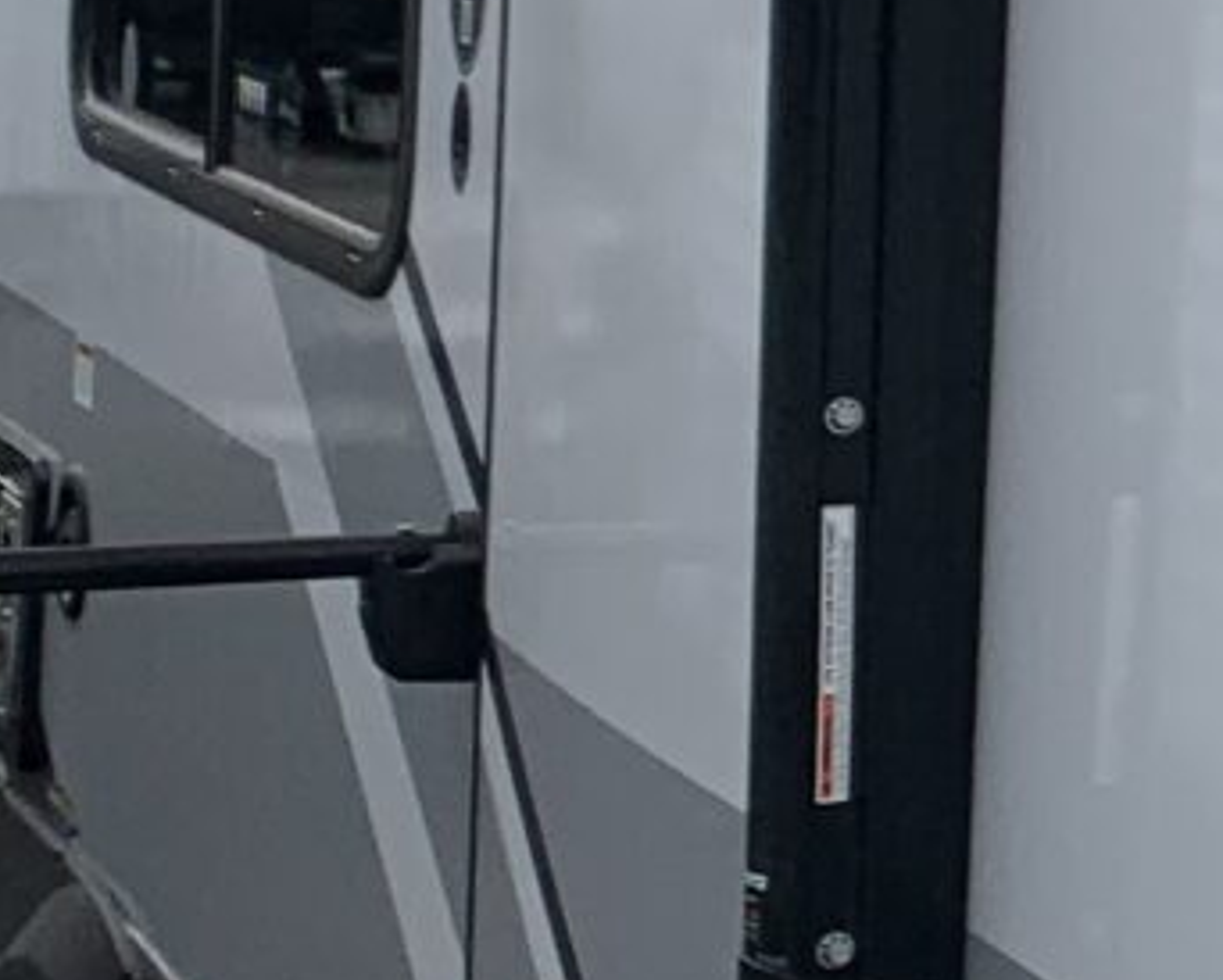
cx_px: 2914
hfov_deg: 10.8
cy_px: -172
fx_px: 5505
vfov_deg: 10.0
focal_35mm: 152
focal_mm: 4.25
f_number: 1.8
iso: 25
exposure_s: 1/2309
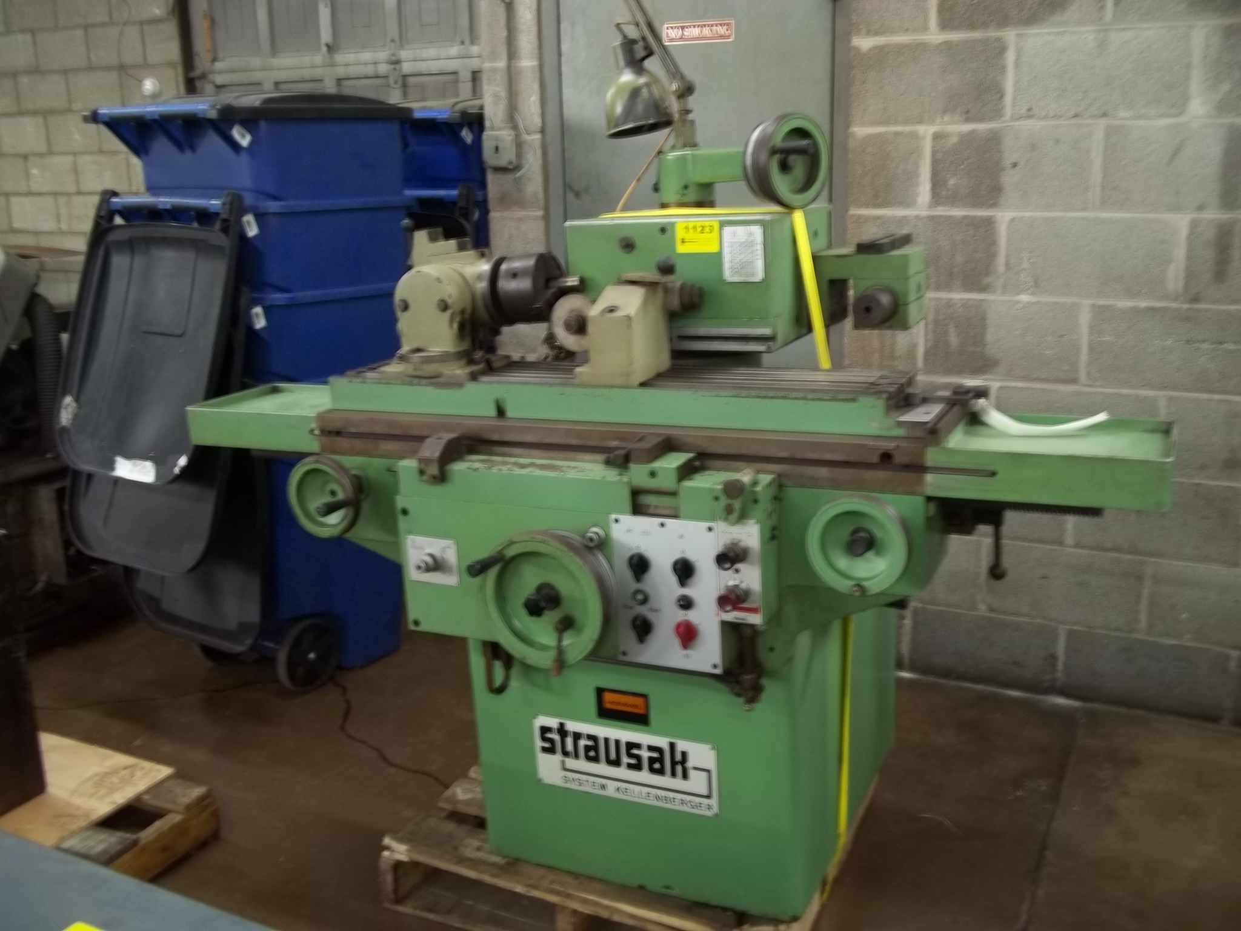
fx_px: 1147
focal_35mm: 32
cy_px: 466
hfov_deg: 56.8
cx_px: 620
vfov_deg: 44.2
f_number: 2.9
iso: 64
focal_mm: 5.7
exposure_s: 1/2
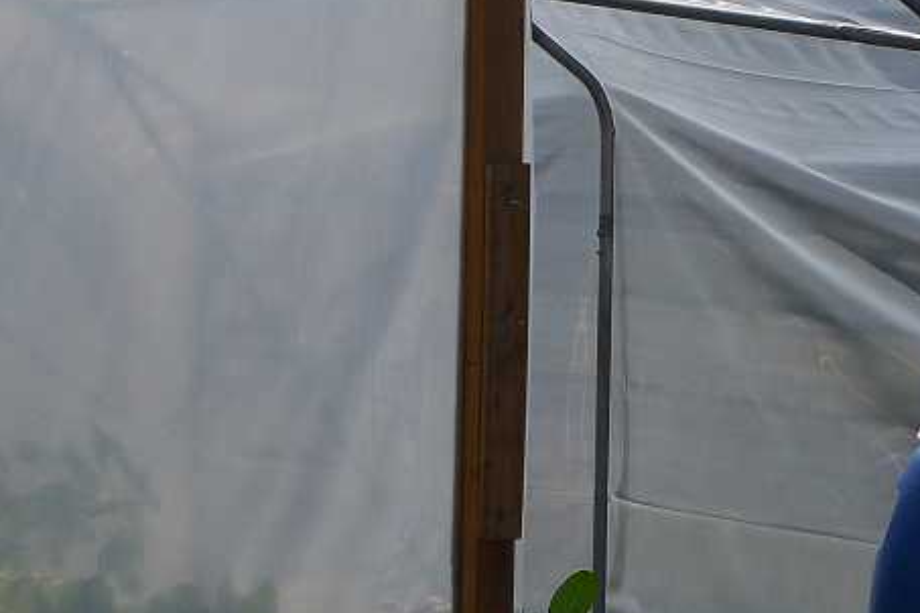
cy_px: 137
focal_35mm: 172
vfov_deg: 8.0
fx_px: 4395
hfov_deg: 11.8
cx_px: -18
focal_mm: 26
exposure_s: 1/320
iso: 100
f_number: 9
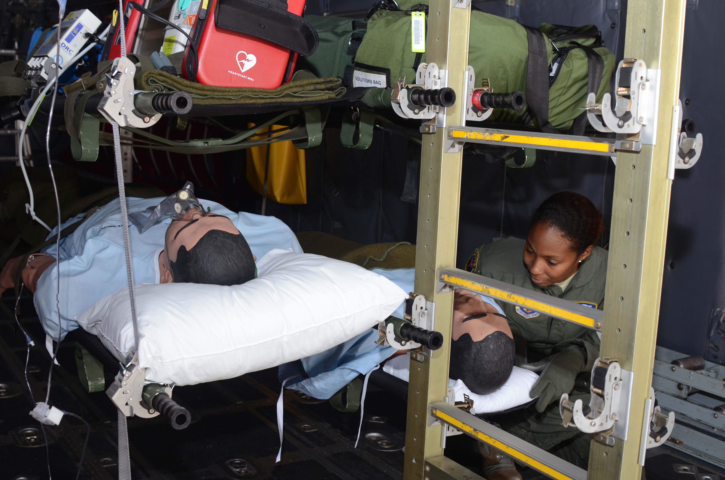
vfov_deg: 31.1
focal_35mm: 43
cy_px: 236
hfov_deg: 45.5
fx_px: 864
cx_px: 370
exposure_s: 1/100
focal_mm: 28
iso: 640
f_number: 5.6
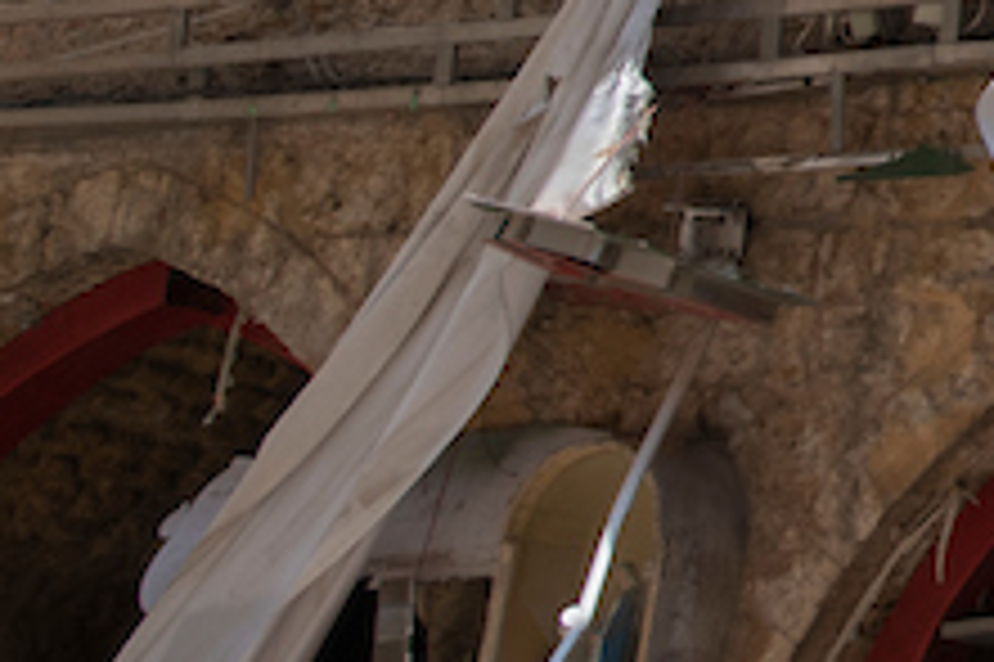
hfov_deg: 13.2
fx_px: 3449
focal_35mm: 125
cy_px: -475
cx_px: 2222
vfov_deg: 10.4
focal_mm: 23
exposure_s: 1/400
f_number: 10
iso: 400
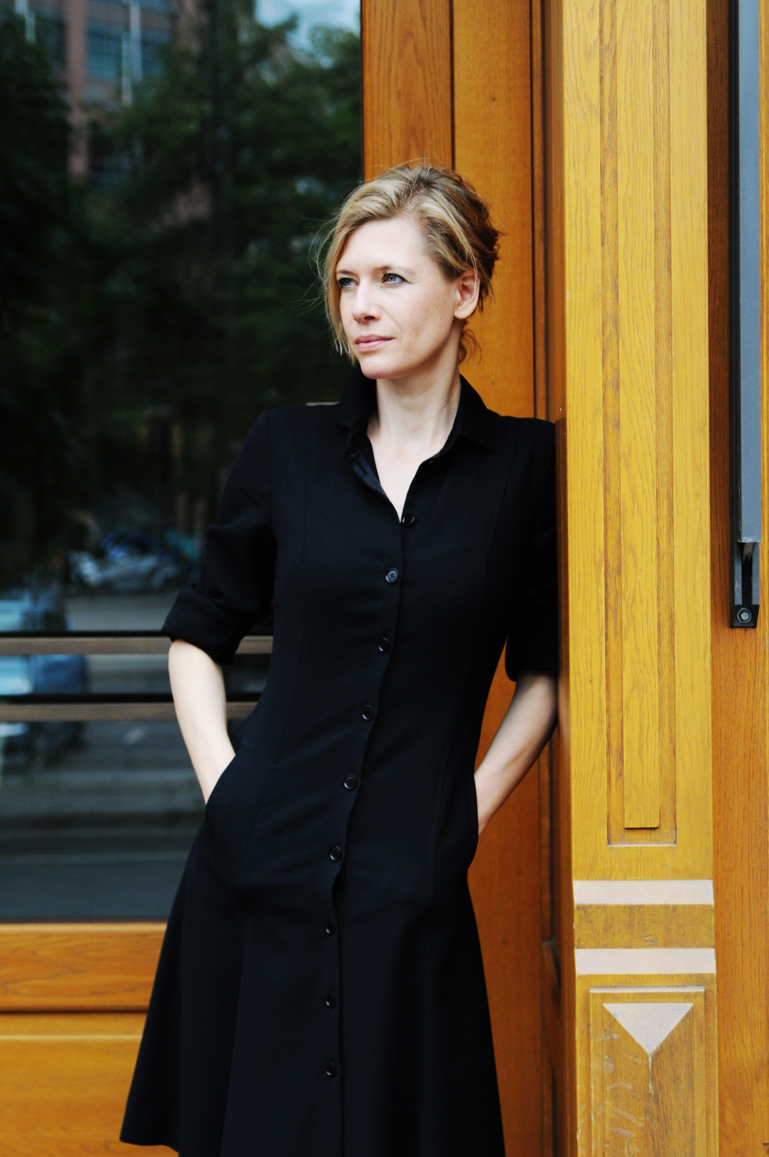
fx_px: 2313
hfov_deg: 18.9
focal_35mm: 72
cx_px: 384
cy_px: 578
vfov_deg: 28.1
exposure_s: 1/1000
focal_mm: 48
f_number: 3.5
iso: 400
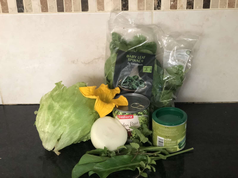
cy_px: 89
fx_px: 392
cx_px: 119
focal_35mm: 57
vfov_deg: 25.7
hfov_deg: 33.8
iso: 640
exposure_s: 1/50
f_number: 2.8
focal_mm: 6.6
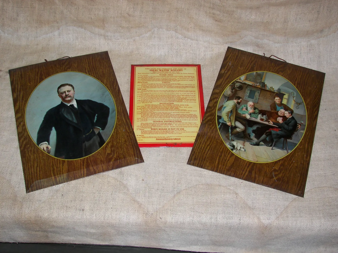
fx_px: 478
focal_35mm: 49
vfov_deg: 29.7
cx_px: 169
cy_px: 126
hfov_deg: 38.9
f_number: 2.8
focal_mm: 8.1
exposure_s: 1/30
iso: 100
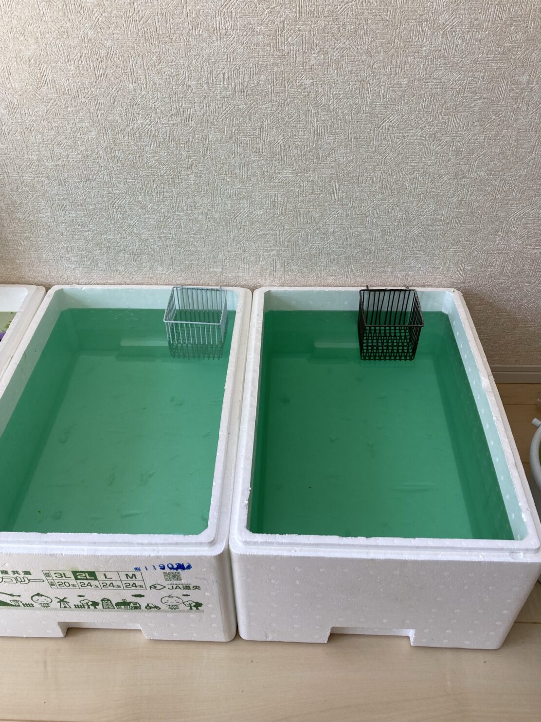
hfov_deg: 48.2
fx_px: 604
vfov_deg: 61.7
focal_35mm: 29
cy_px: 371
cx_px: 261
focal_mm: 3.99
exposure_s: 1/100
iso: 32
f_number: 1.8
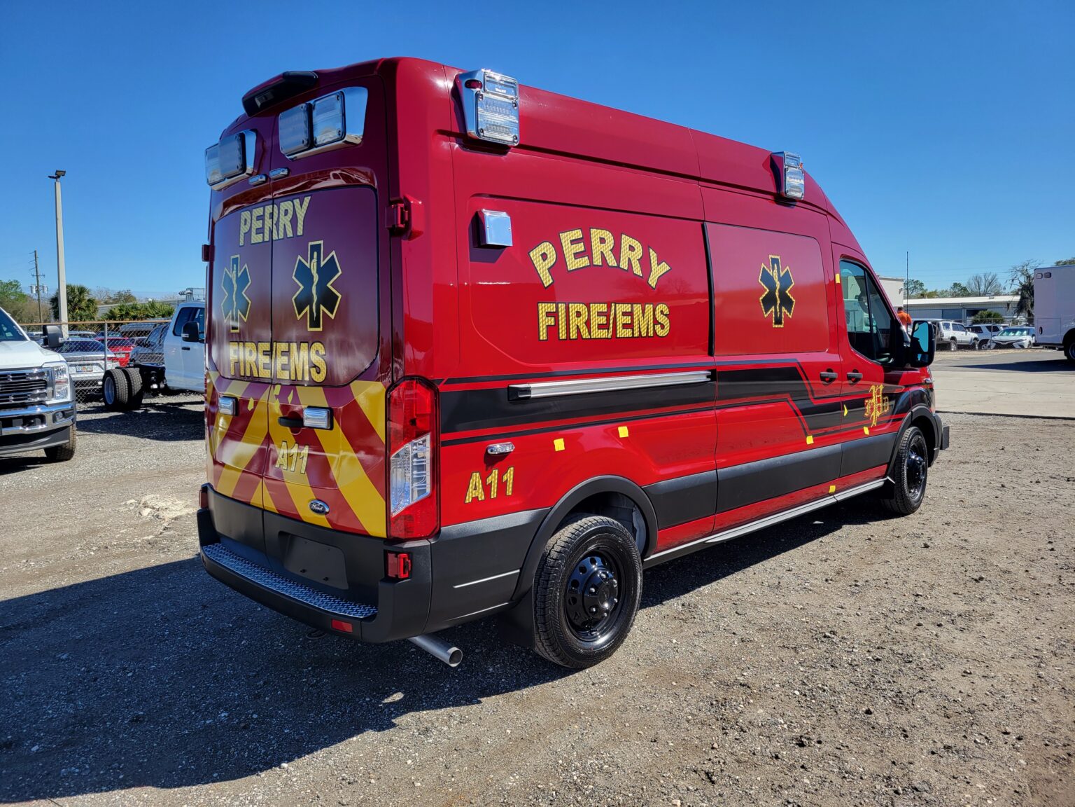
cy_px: 404
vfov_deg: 53.1
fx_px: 807
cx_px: 538
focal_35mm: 26
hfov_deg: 67.3
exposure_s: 1/1728
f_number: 1.8
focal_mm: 5.4
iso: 40
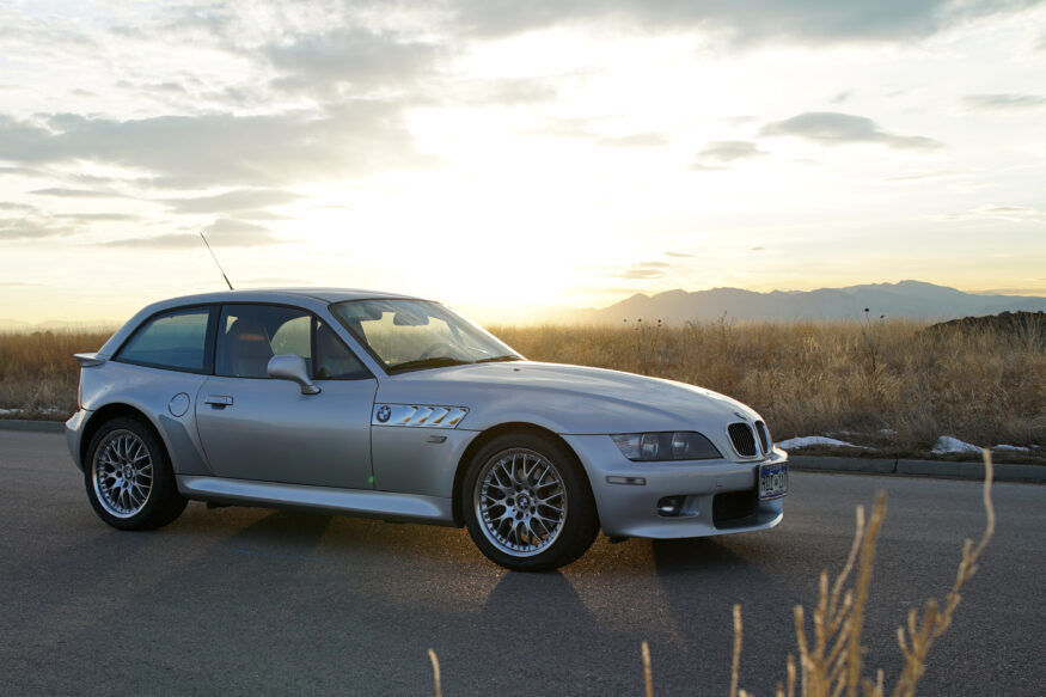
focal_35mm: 38
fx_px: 1104
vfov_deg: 35.0
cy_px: 348
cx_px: 523
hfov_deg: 50.7
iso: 100
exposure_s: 1/100
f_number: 8
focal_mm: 38
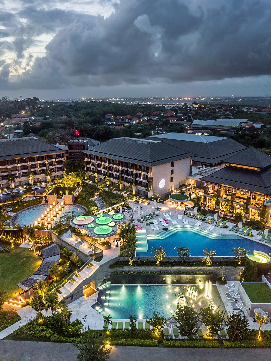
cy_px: 180
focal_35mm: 26
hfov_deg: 53.1
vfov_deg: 67.3
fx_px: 271
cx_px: 136
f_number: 2.2
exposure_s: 1
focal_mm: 4.73
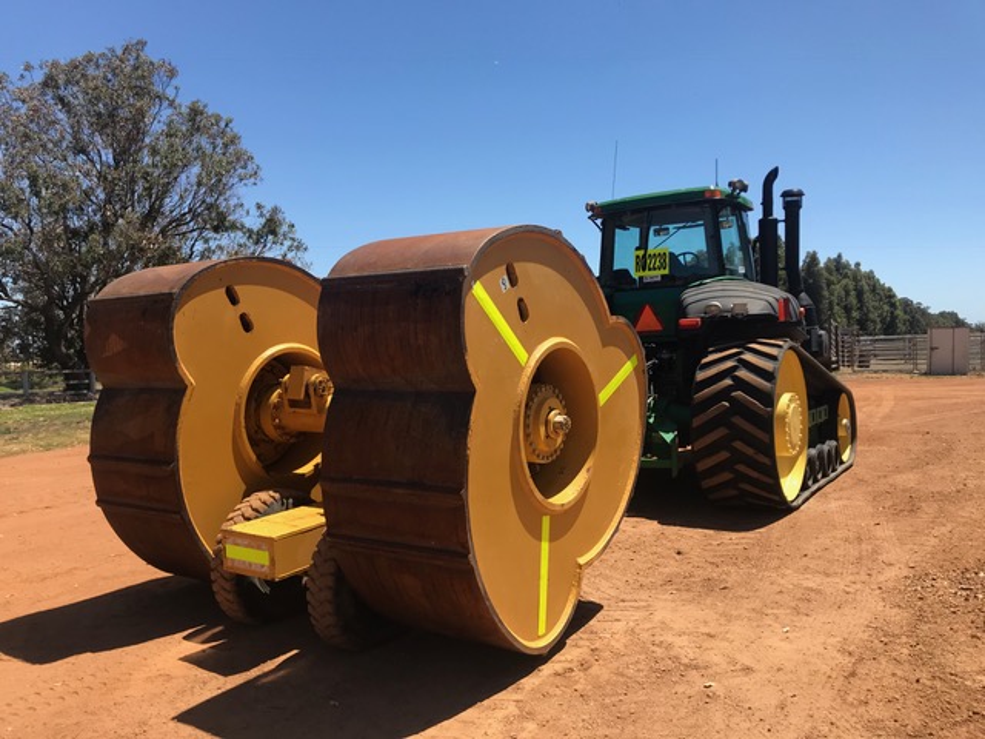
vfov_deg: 49.7
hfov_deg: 63.4
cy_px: 370
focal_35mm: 28
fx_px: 797
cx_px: 492
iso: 20
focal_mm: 3.99
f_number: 1.8
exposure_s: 1/1880
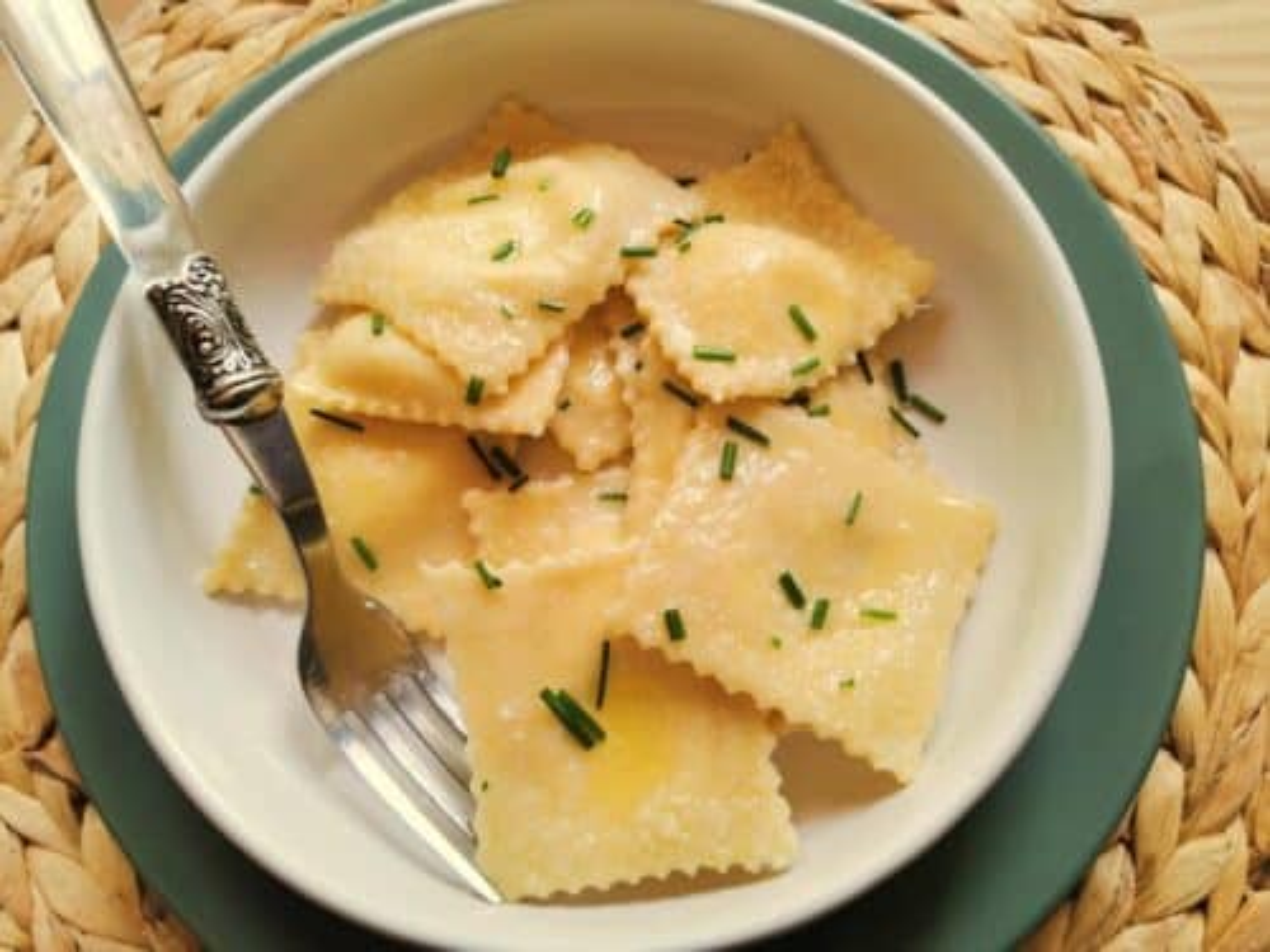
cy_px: 476
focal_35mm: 27
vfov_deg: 51.4
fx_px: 991
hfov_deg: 65.3
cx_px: 635
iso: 50
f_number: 1.6
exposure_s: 1/103
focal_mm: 5.56
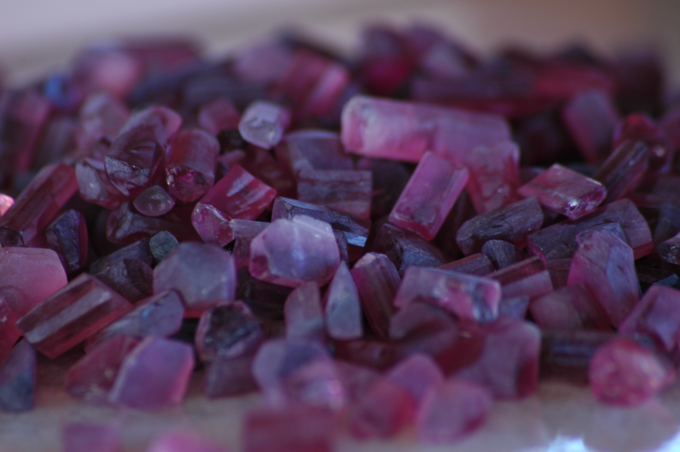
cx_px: 340
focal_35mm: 360
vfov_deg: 3.8
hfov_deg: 5.7
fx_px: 6794
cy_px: 226
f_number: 7.1
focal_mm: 240
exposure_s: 1/50
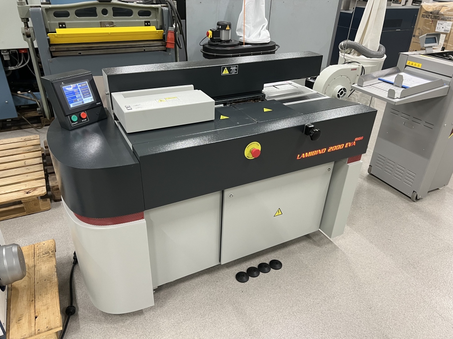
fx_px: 340
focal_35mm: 26
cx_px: 226
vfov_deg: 53.1
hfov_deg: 67.3
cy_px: 170
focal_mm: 5.7
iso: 100
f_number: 1.5
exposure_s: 1/50
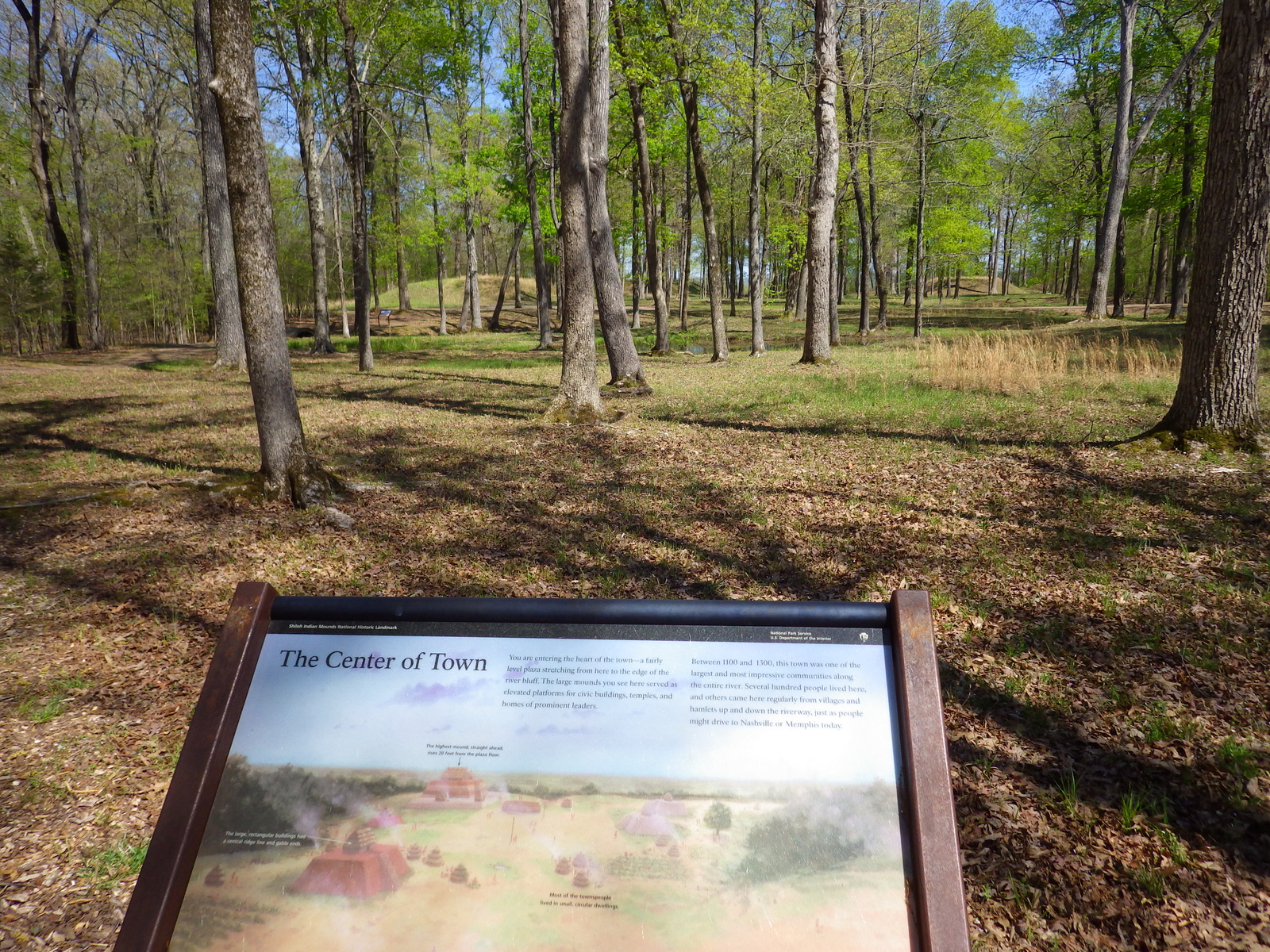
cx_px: 635
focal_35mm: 25
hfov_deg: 69.4
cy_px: 476
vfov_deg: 54.9
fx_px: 917
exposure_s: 1/1250
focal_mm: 4.5
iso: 125
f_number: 2.8
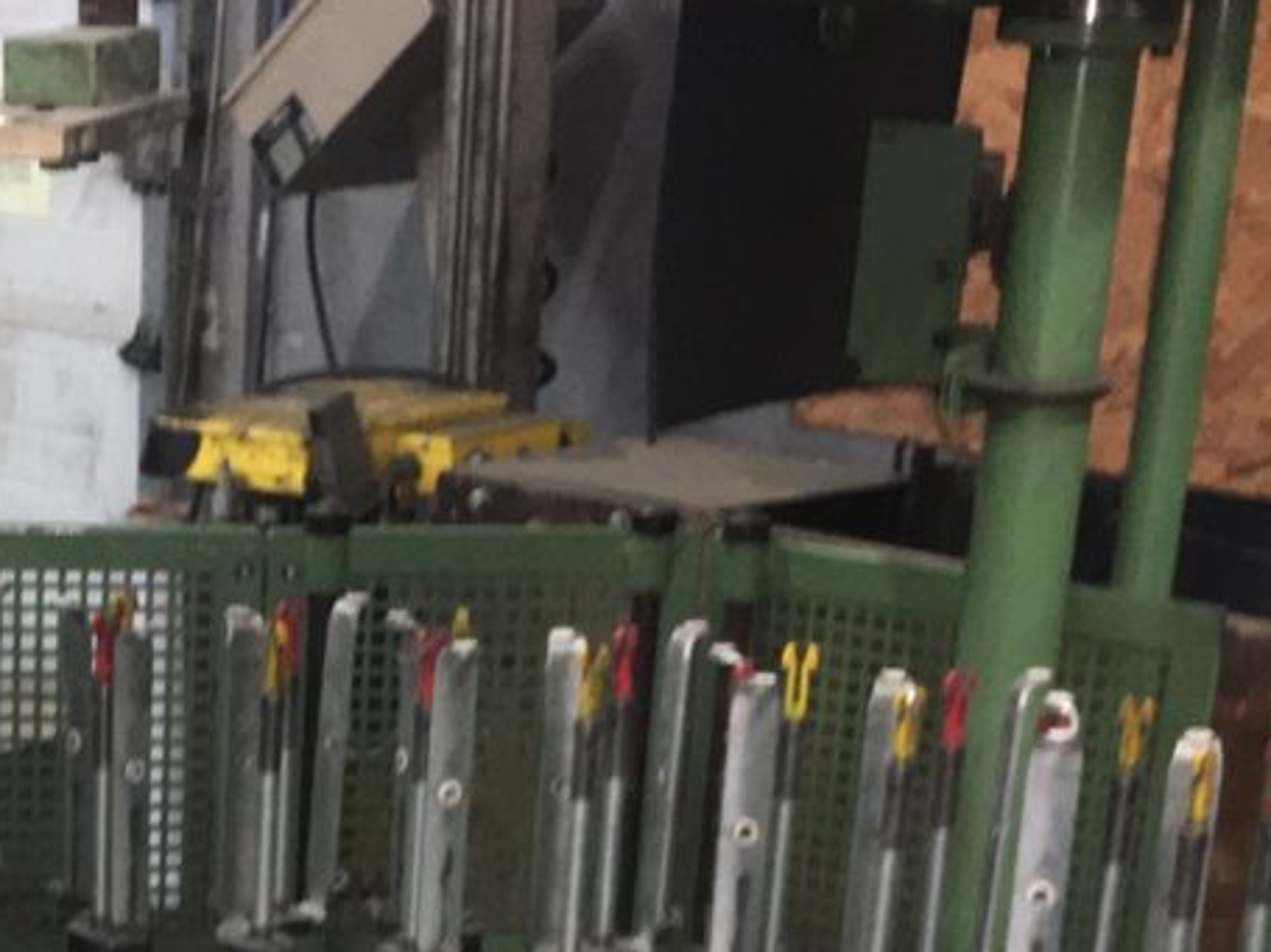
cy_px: 1580
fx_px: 3597
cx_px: 31
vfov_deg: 13.8
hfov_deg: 19.5
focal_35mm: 98
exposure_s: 1/16
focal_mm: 4.15
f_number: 2.2
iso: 80
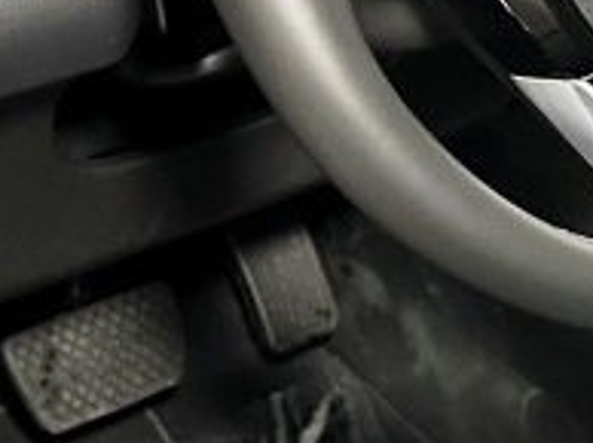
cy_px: 205
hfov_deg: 15.0
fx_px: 2173
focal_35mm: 127
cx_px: 706
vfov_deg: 11.6
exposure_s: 1/30
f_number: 1.78
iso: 1000
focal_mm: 6.86
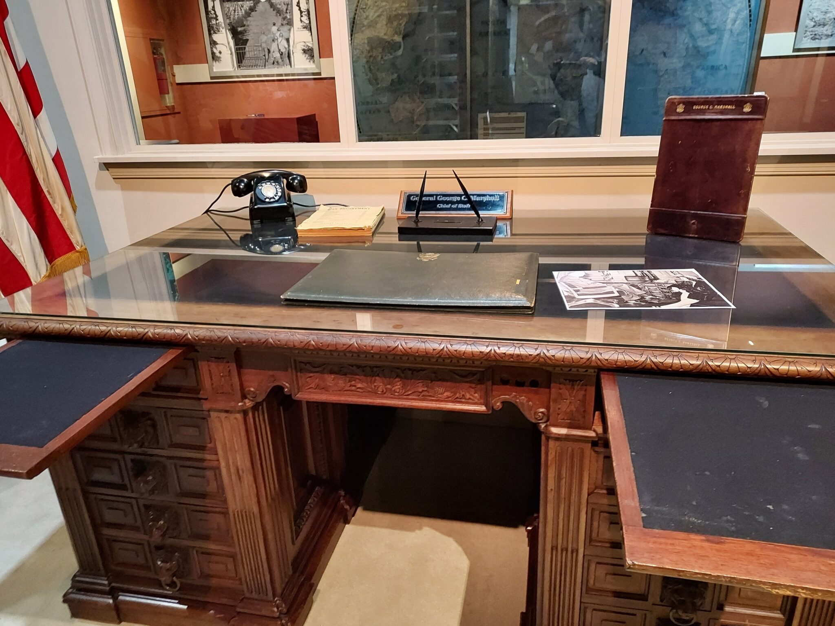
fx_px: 579
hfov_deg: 71.6
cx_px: 418
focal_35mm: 24
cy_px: 313
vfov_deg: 56.8
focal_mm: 4.6
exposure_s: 1/24
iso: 640
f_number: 1.8
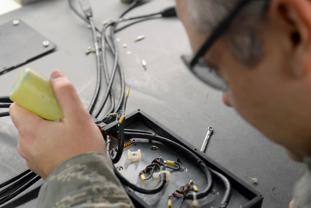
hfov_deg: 32.9
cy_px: 108
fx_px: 527
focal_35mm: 61
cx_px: 165
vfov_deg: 22.3
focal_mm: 56
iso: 800
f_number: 4
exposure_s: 1/125
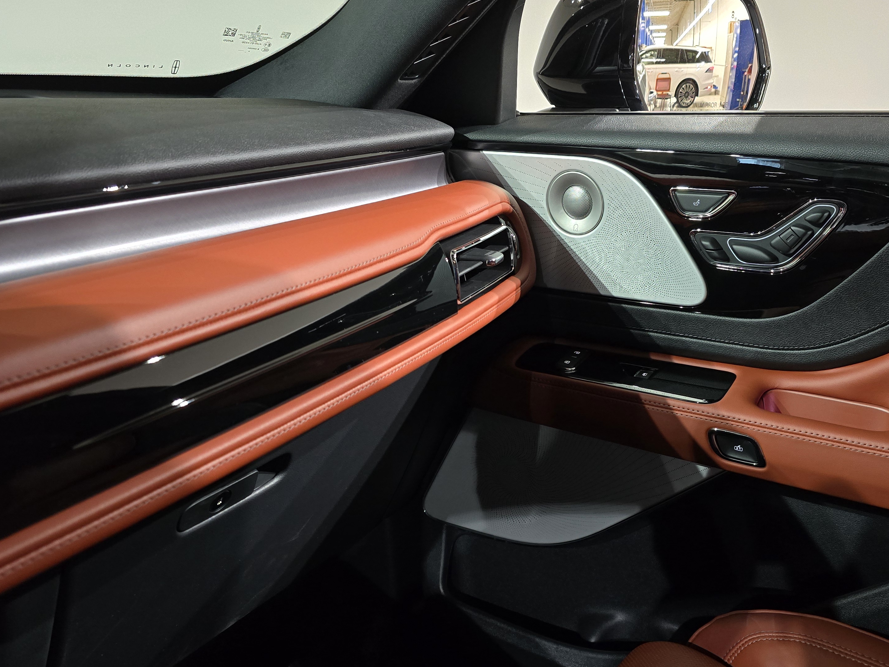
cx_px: 516
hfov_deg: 56.5
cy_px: 385
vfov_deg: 44.0
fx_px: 822
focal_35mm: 32
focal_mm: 6.3
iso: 640
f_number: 1.7
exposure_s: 1/60
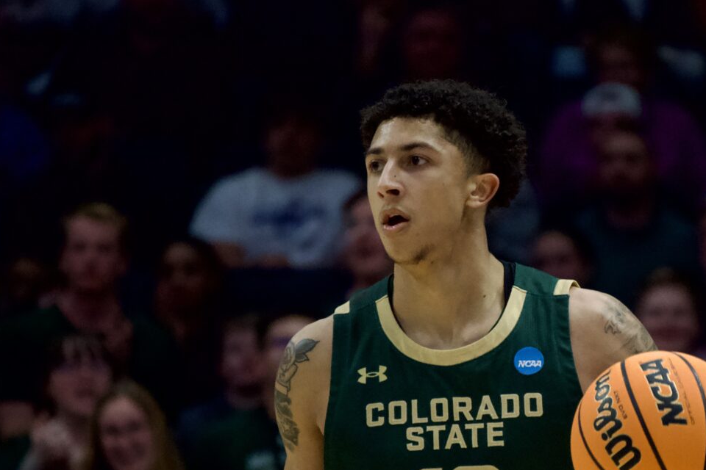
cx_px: 561
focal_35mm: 720
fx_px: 14119
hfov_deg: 2.9
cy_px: 340
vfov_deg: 1.9
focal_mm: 300
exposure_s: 1/800
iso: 3200
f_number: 6.3
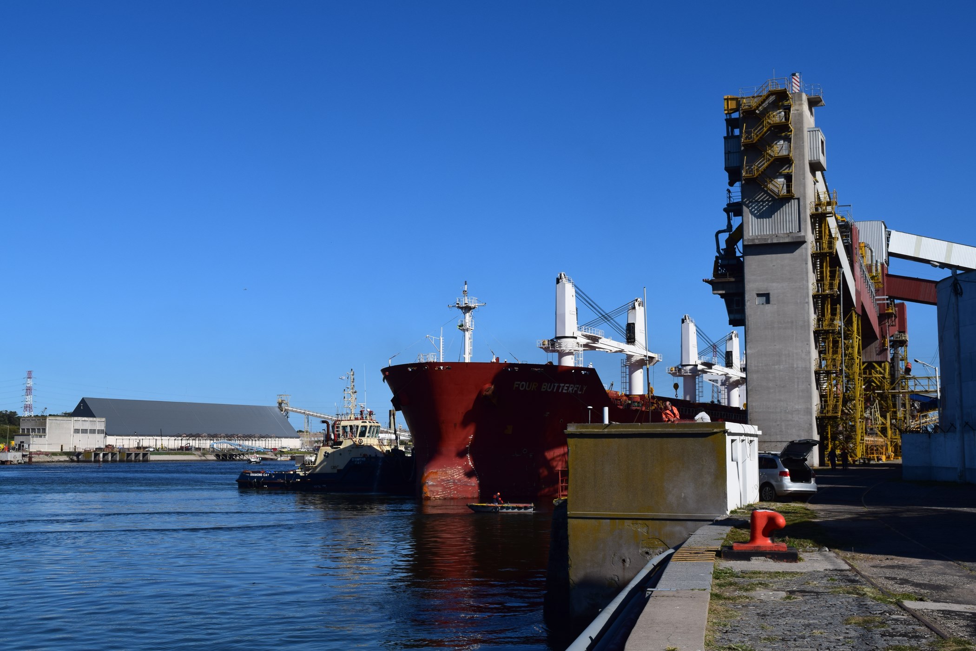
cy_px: 326
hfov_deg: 45.0
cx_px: 488
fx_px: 1179
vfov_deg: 30.8
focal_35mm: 44
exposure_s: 1/500
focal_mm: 29
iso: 200
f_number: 11
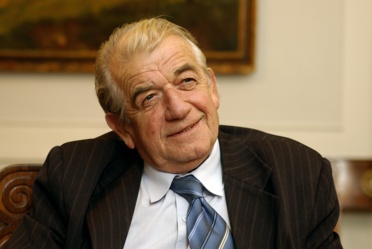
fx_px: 977
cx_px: 186
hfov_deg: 21.6
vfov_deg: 14.5
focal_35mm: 94
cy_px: 124
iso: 400
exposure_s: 1/50
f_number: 3.2
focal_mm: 63
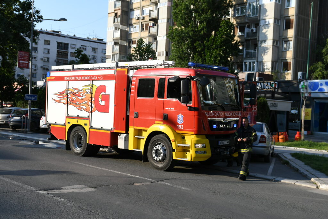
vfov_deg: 28.1
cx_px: 164
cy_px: 110
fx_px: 437
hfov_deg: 41.1
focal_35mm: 48
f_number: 4
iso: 200
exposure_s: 1/1000
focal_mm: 32
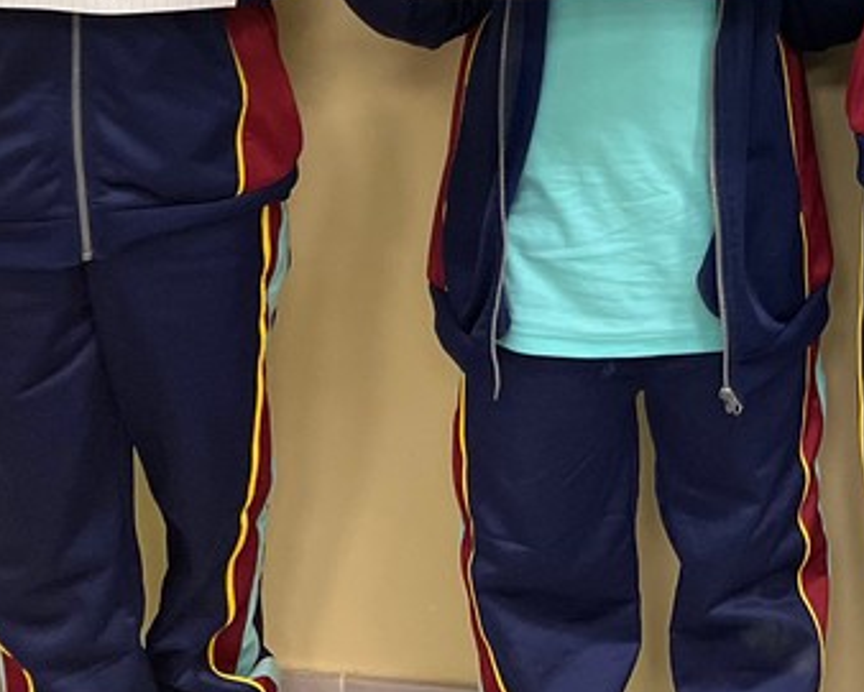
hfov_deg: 19.6
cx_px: 1115
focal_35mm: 90
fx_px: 2303
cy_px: -355
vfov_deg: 15.7
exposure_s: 1/100
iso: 100
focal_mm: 5.7
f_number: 1.5
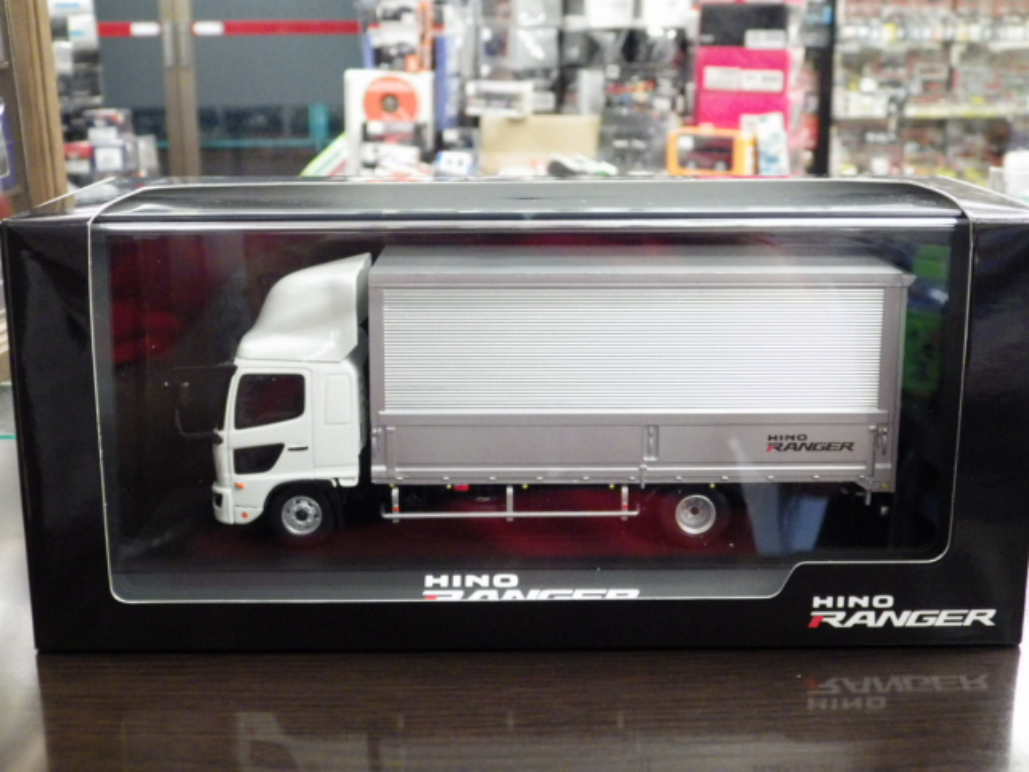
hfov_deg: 38.2
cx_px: 514
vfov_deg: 29.1
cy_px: 386
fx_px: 1486
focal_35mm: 50
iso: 1000
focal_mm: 9
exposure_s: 1/25
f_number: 3.8
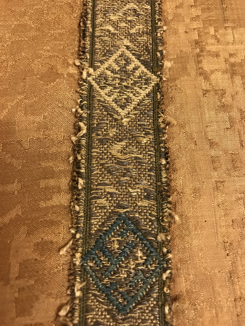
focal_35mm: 28
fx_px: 264
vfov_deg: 63.4
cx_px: 122
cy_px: 163
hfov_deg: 49.7
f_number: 1.8
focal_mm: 3.99
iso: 64
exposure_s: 1/17
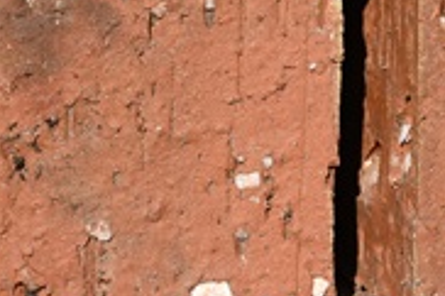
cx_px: -274
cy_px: 76
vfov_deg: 4.5
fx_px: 3791
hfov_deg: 6.6
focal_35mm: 307
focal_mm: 62
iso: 100
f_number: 7.1
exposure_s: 1/400
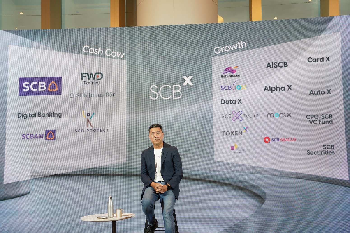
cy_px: 116
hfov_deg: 42.7
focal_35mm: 46
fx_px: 447
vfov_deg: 29.3
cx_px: 175
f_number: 3.2
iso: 250
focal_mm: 46
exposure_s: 1/60
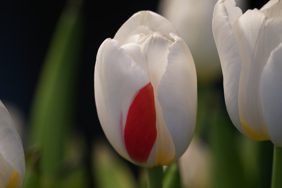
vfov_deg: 8.0
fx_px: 1351
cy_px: 94
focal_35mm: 172
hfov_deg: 11.9
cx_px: 141
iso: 400
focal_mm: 115
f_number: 6.3
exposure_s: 1/50
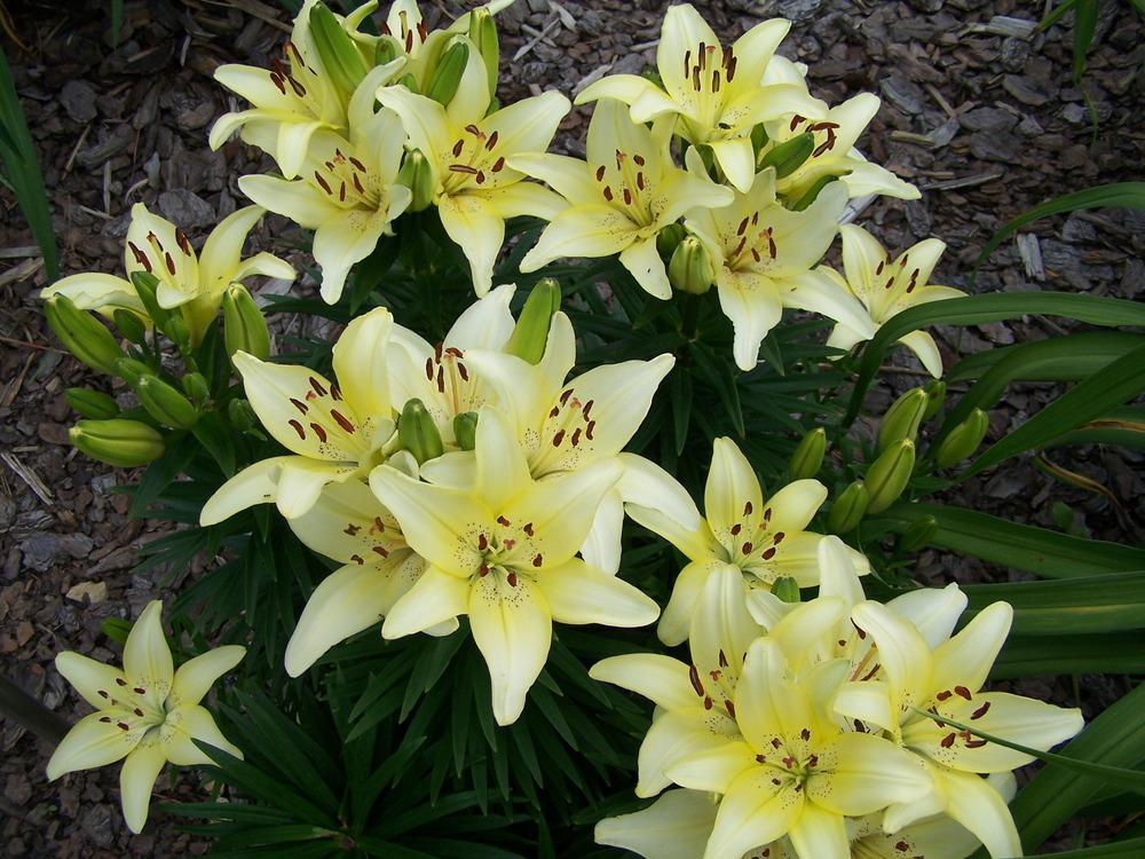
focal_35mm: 38
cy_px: 430
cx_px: 572
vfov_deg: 37.7
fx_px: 1257
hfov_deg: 49.0
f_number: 2.8
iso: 80
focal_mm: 6.3
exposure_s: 1/1000
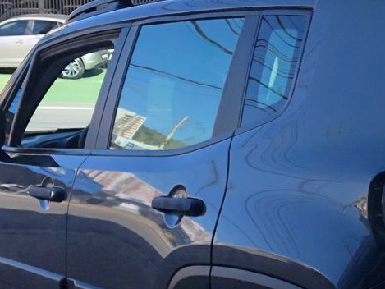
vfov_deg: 16.9
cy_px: 268
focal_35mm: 86
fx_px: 957
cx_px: 324
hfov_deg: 22.4
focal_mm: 4
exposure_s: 1/1350
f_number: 1.8
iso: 20
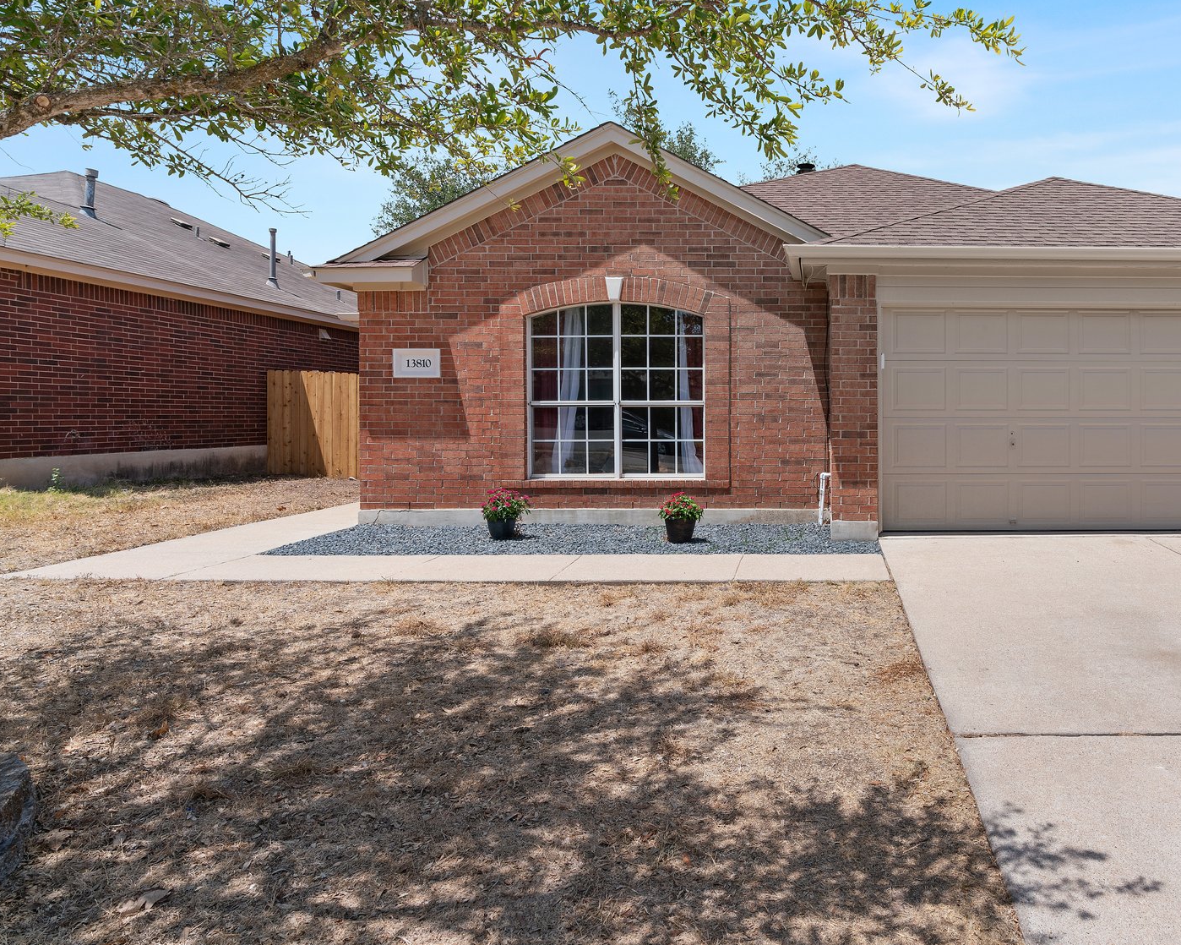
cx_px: 835
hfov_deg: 71.6
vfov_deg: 63.0
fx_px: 769
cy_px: 425
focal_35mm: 22
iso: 200
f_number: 8
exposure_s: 1/320
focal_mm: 16
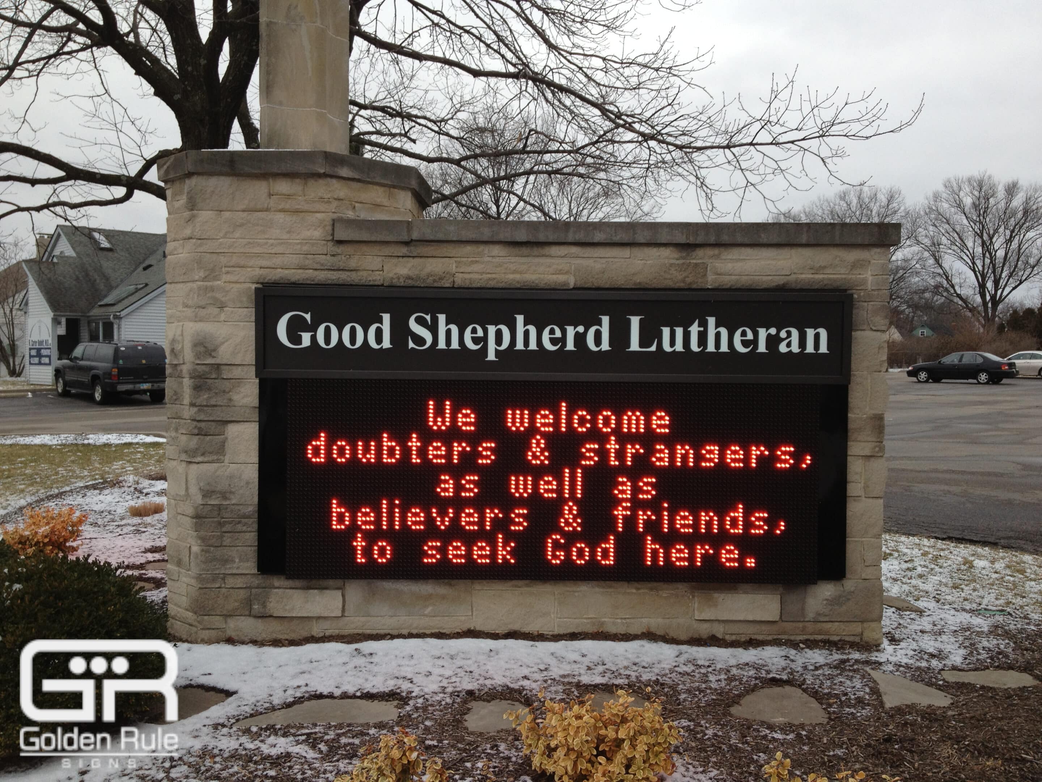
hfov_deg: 52.6
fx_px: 1054
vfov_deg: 40.7
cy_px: 391
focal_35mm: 35
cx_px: 521
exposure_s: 1/135
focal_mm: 4.28
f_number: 2.4
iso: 50
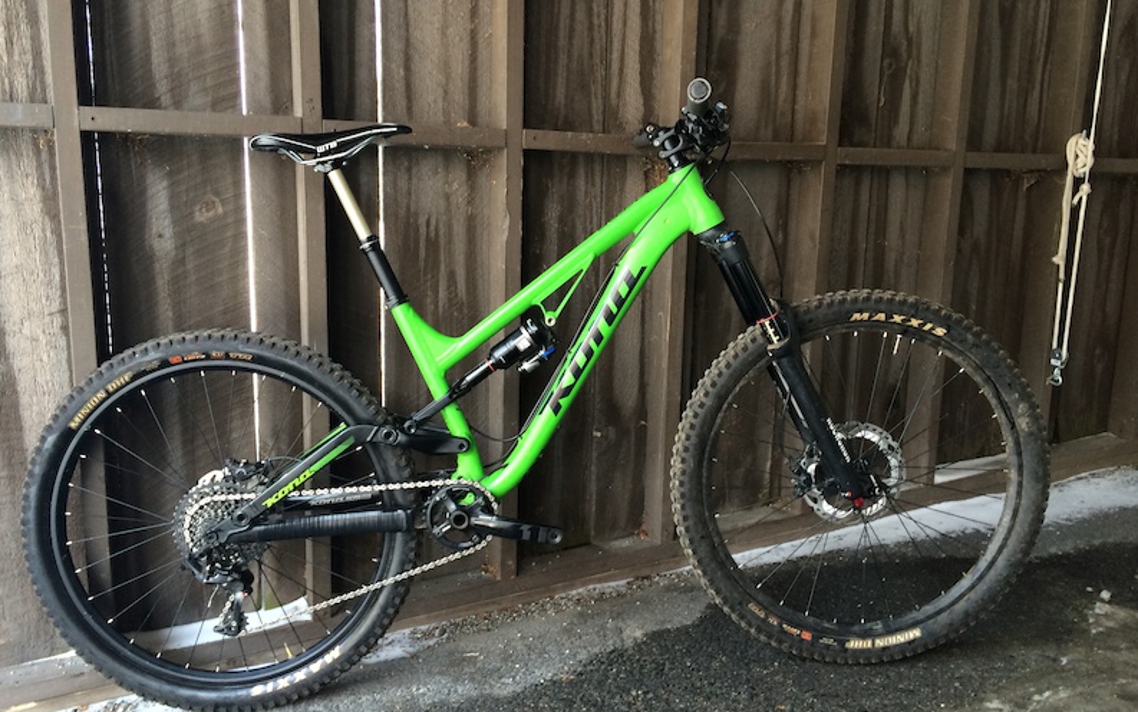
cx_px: 565
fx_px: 962
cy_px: 349
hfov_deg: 61.2
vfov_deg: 40.6
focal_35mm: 31
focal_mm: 4.15
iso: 80
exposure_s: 1/30
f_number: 2.2
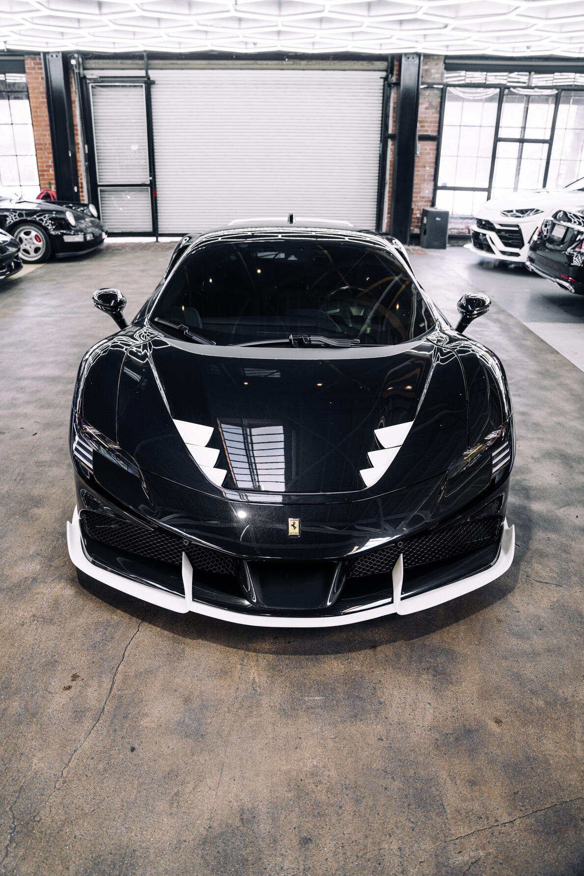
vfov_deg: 68.8
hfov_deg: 49.0
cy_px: 438
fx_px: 640
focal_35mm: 26
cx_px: 292
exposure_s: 1/80
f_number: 2.8
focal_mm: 26.3
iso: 500
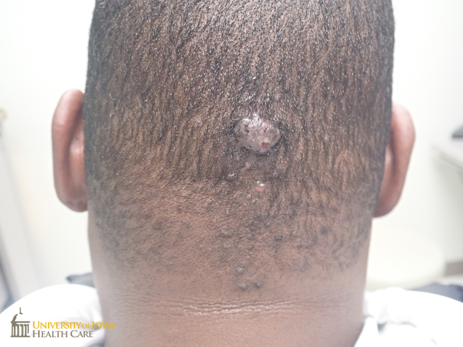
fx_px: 401
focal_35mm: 30
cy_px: 174
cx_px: 232
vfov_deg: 46.8
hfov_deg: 60.0
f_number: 2.3
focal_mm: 5.5
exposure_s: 1/100
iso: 800
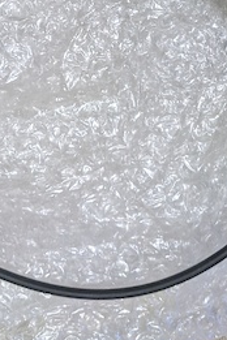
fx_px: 813
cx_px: 153
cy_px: -149
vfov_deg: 20.7
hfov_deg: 15.9
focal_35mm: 86
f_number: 1.73
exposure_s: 1/24
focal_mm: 4.38
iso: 147
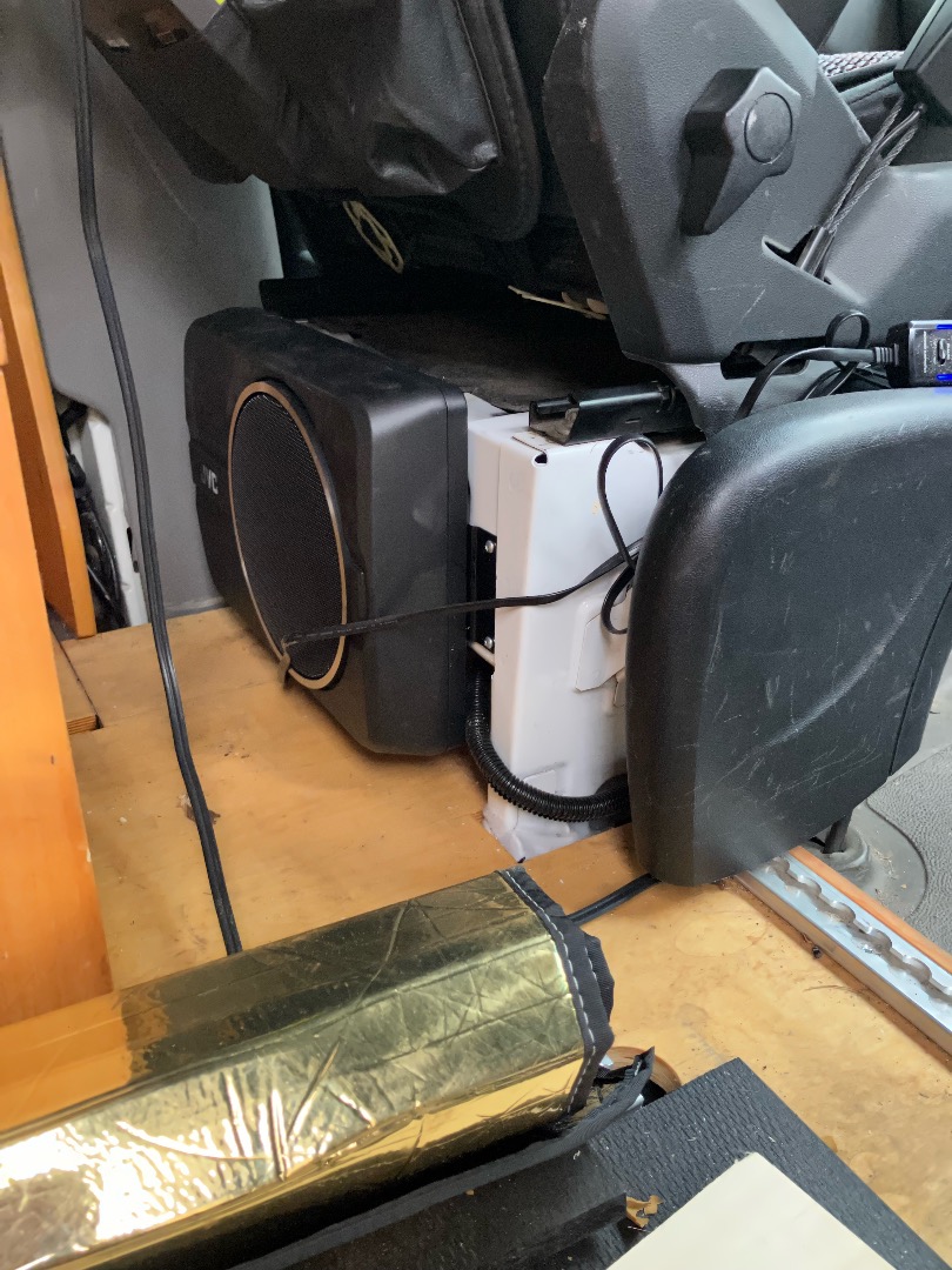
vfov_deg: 63.4
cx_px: 476
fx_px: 1027
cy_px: 635
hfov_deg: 49.7
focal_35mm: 28
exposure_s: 1/43
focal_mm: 3.99
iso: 320
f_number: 1.8
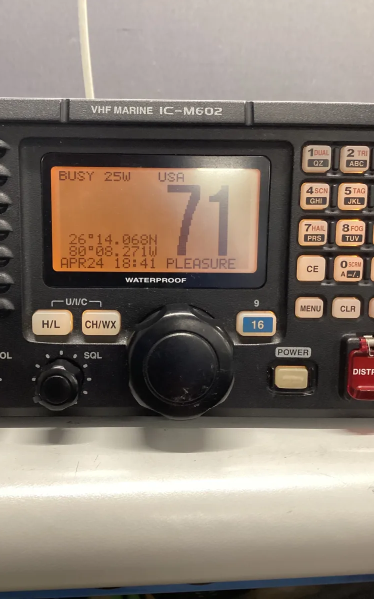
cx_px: 149
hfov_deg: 38.2
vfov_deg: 58.1
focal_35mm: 33
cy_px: 299
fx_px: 538
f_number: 2.4
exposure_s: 1/60
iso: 200
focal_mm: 3.3
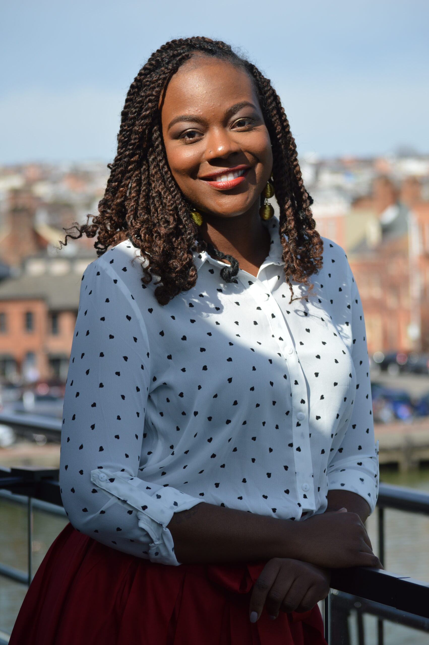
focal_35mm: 128
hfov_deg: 10.7
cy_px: 322
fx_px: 2283
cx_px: 214
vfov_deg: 16.1
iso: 125
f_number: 5.6
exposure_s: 1/500
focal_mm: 85
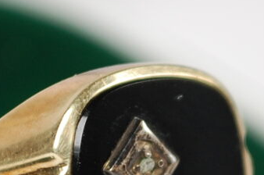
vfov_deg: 3.3
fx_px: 3041
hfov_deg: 5.0
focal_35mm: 416
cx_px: 71
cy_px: 173
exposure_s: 1/125
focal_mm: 55
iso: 250
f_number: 5.6
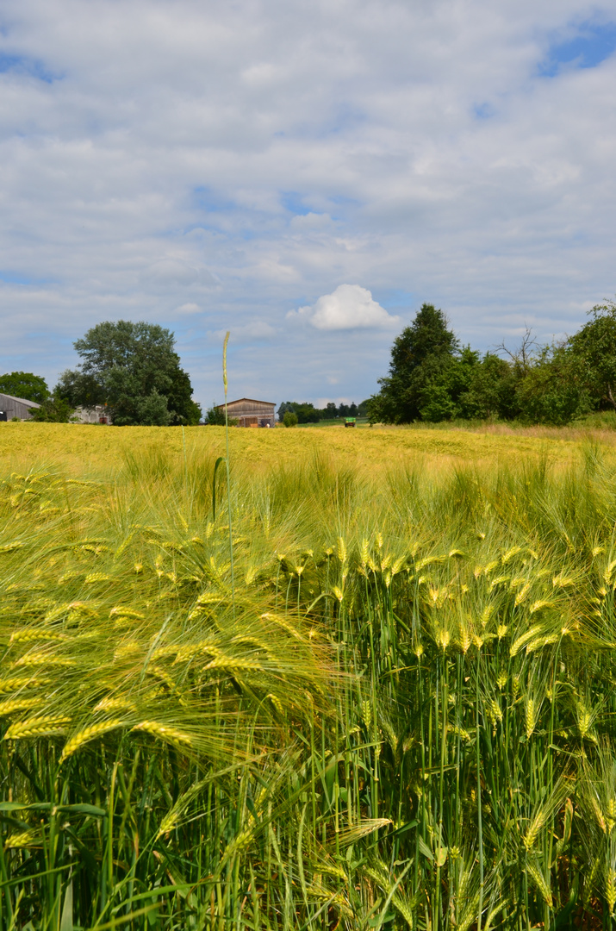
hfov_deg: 30.7
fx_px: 1122
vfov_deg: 45.0
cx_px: 308
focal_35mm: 44
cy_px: 466
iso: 100
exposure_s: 1/160
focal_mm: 29
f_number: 11
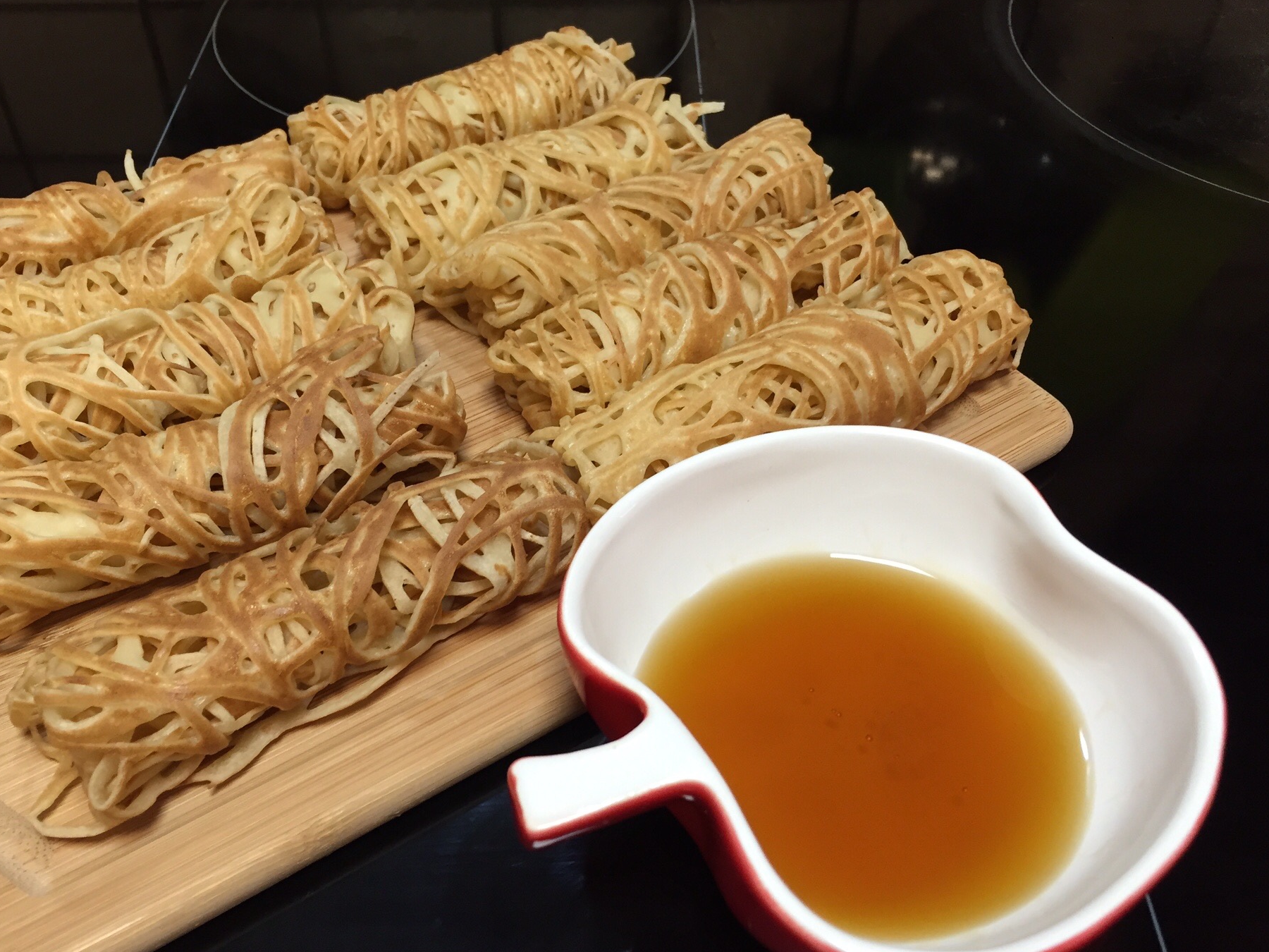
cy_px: 467
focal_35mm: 33
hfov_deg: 55.2
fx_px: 1210
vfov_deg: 42.9
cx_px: 555
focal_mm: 4.15
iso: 100
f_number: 2.2
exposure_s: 1/33
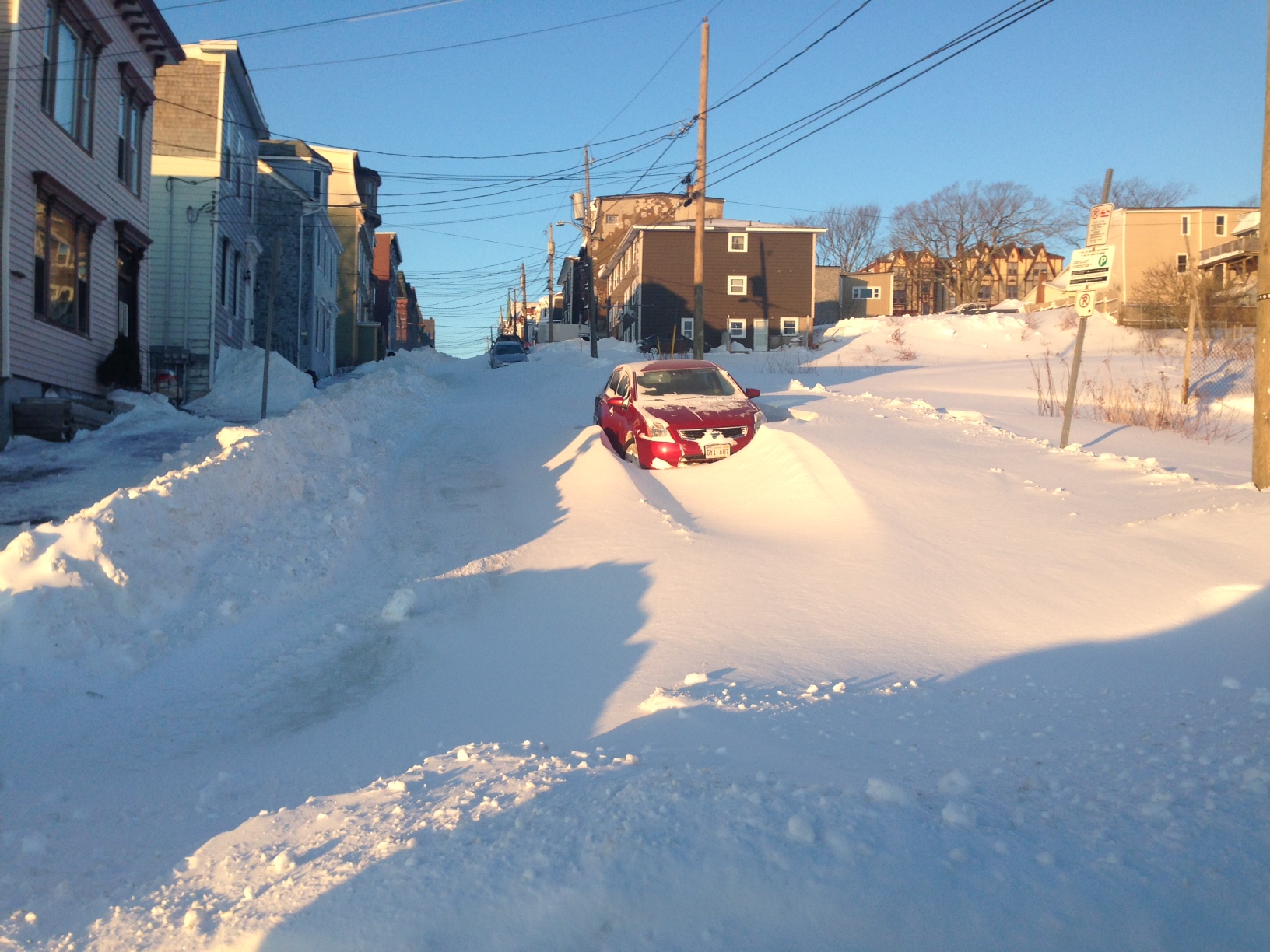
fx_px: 1211
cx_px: 635
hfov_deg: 55.4
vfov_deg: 42.9
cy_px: 476
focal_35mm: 33
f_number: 2.4
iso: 50
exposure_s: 1/583
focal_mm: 4.12
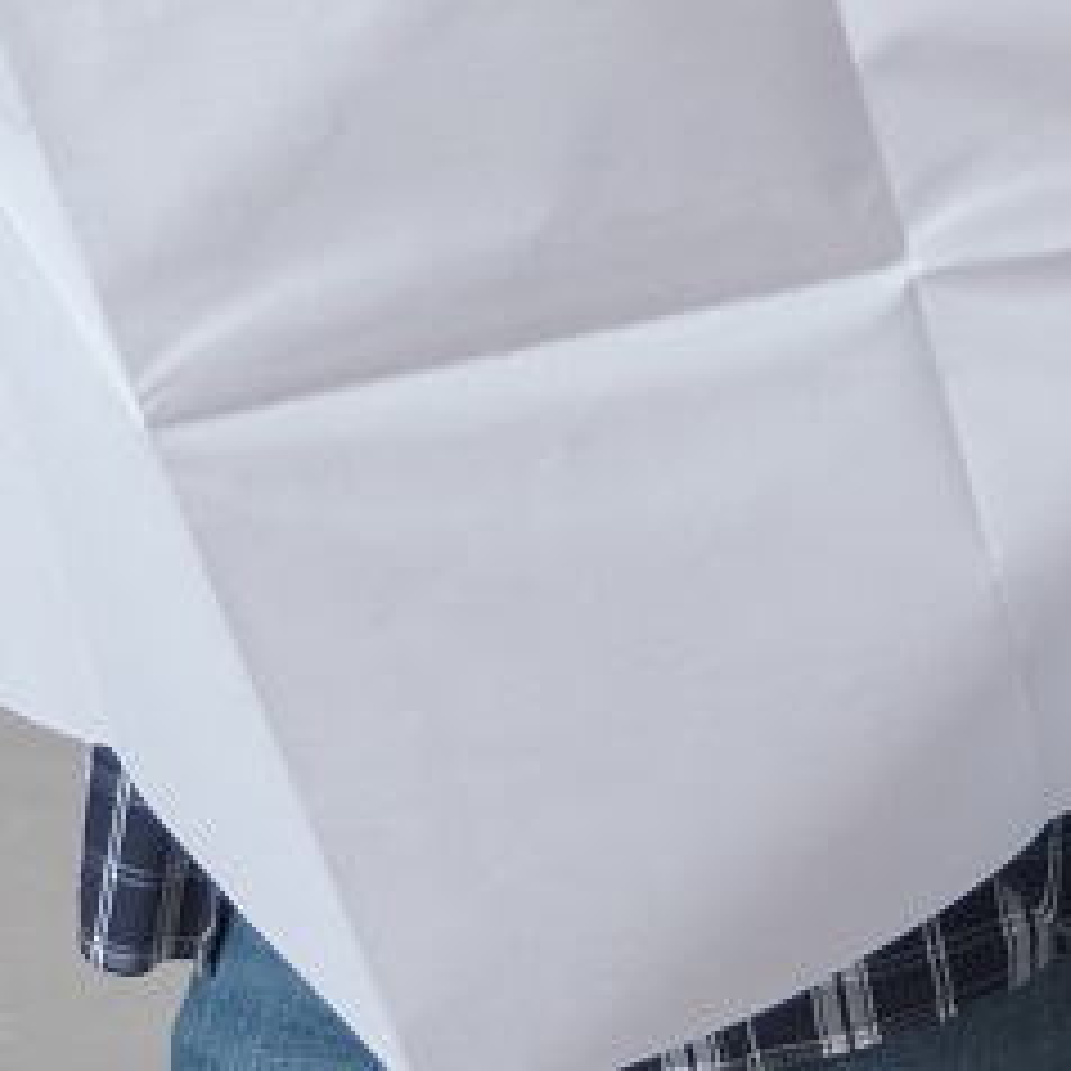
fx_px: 4340
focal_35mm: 124
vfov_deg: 13.2
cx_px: 720
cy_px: -623
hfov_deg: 14.0
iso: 400
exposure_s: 1/125
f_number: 2.8
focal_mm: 19.4
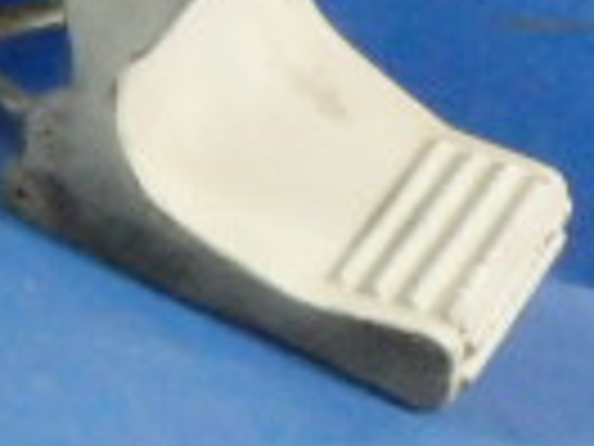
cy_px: 257
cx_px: -842
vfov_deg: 10.9
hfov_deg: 11.8
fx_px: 2334
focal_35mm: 136
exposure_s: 1/30
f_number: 3.9
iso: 1600
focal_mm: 5
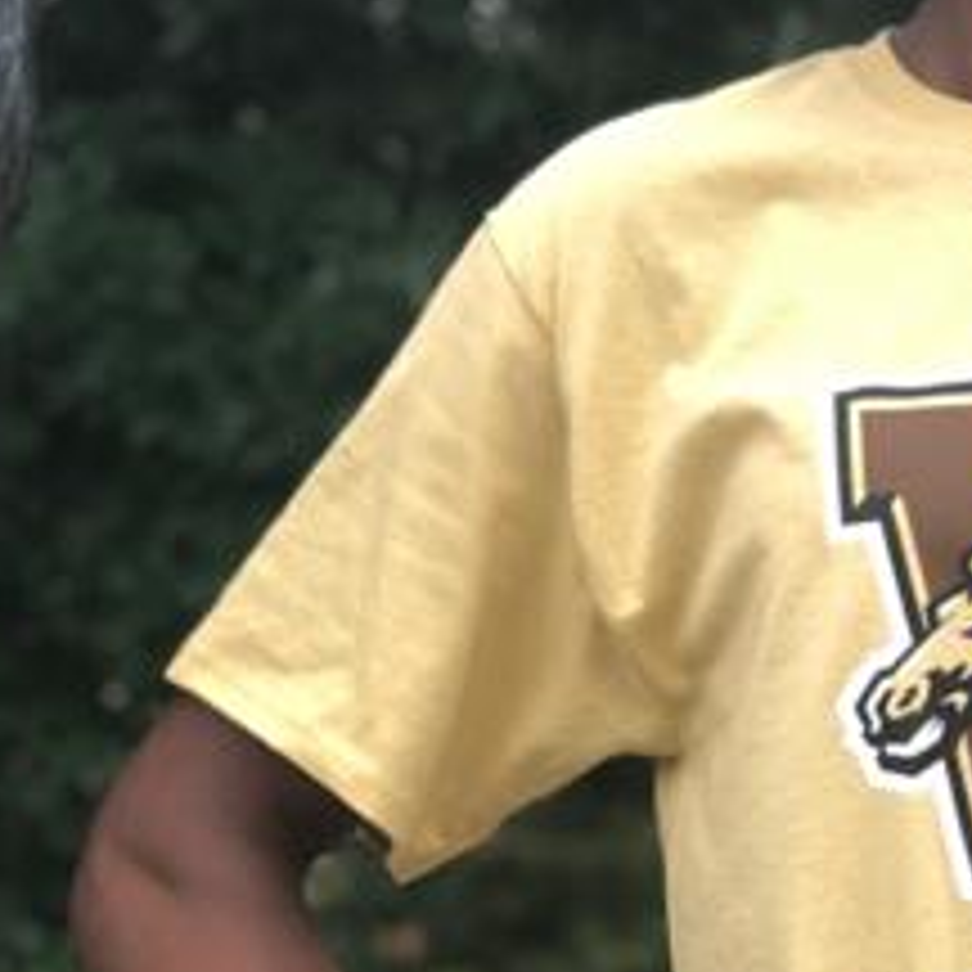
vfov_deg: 12.5
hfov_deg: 12.3
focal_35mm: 140
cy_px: 522
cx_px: 972
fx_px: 4448
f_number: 2.8
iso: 25
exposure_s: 1/120
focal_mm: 6.6
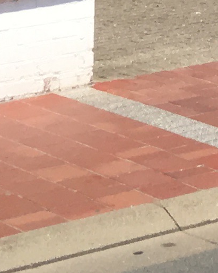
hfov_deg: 6.9
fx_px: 1791
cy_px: -709
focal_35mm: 222
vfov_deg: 7.1
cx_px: 328
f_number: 2.2
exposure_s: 1/1637
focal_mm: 4.15
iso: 25
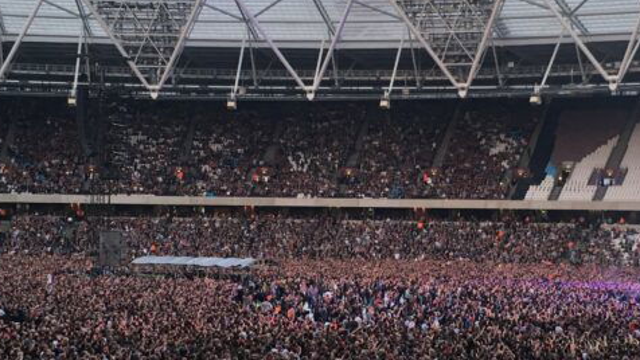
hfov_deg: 30.9
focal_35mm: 68
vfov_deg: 17.7
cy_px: 253
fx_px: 1154
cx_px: 389
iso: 50
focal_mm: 4.15
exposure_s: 1/33
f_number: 2.2
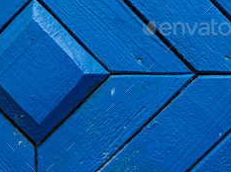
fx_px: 813
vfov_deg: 12.1
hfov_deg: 16.0
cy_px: 75
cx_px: 36
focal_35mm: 122
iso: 400
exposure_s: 1/100
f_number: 4.5
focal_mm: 50
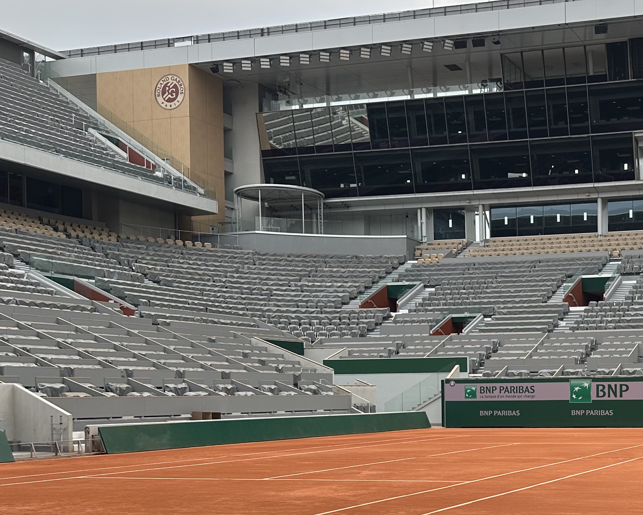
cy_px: 404
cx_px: 633
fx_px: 990
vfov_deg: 28.6
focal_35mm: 52
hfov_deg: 33.2
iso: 80
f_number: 1.78
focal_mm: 6.86
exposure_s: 1/587
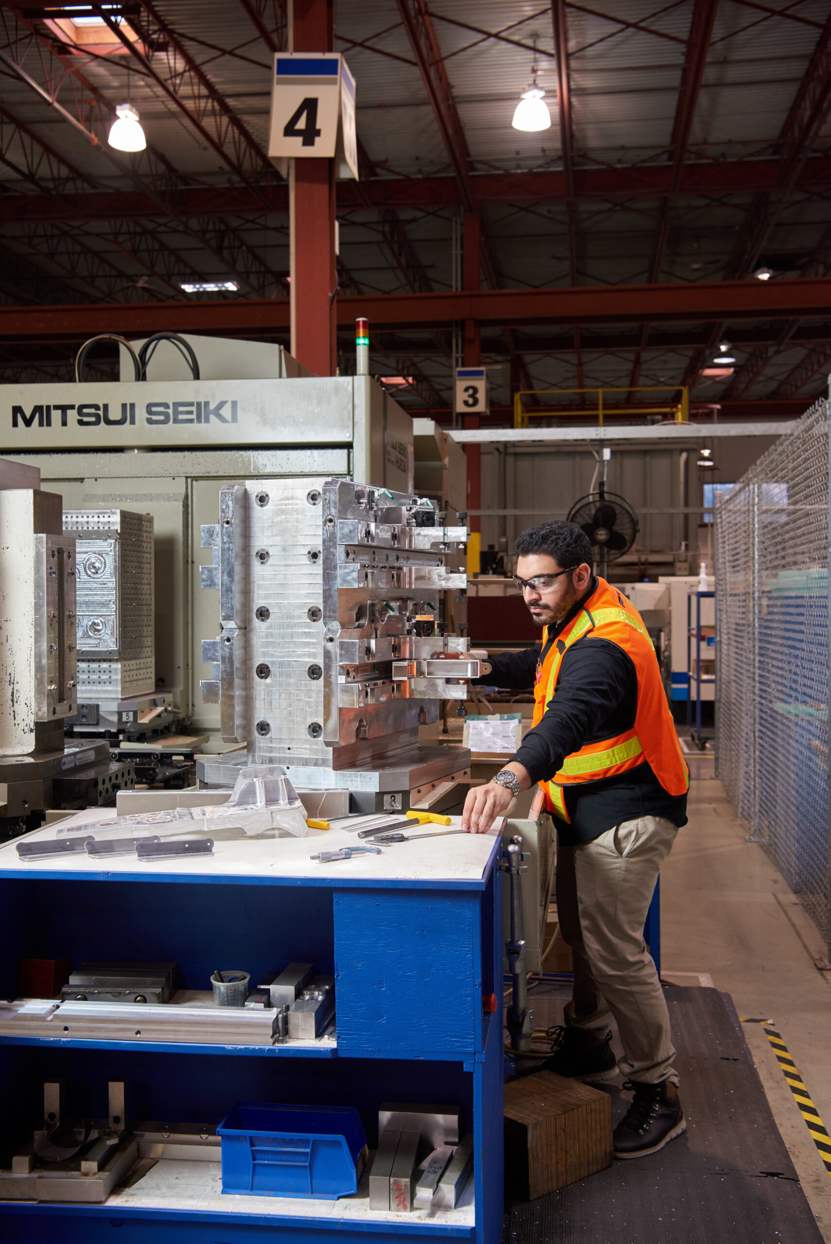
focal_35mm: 38
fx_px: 1314
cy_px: 622
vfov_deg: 50.7
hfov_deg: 35.1
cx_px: 416
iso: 800
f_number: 5
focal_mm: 38
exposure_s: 1/100
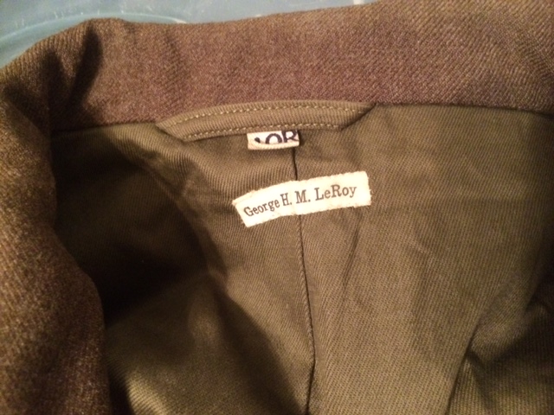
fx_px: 464
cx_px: 277
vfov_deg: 48.2
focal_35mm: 29
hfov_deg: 61.7
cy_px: 208
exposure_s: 1/15
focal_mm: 4.15
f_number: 2.2
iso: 640
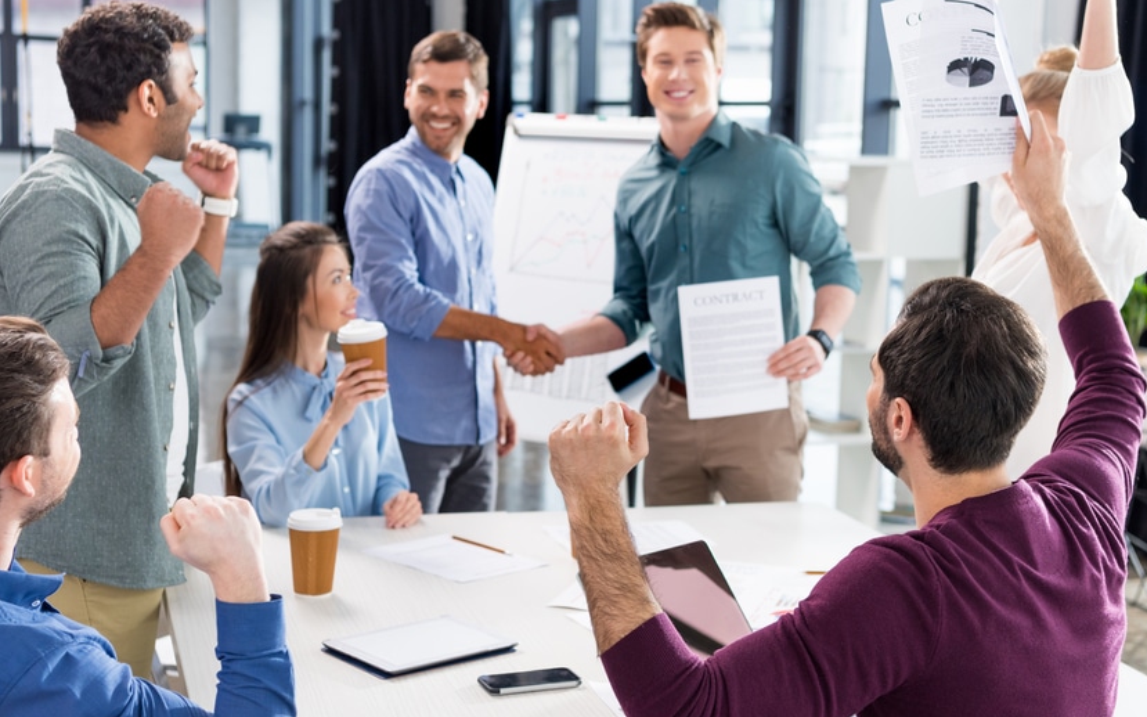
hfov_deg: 34.5
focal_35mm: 59
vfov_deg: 22.0
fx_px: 1844
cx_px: 636
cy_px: 305
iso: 320
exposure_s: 1/125
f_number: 4
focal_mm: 48
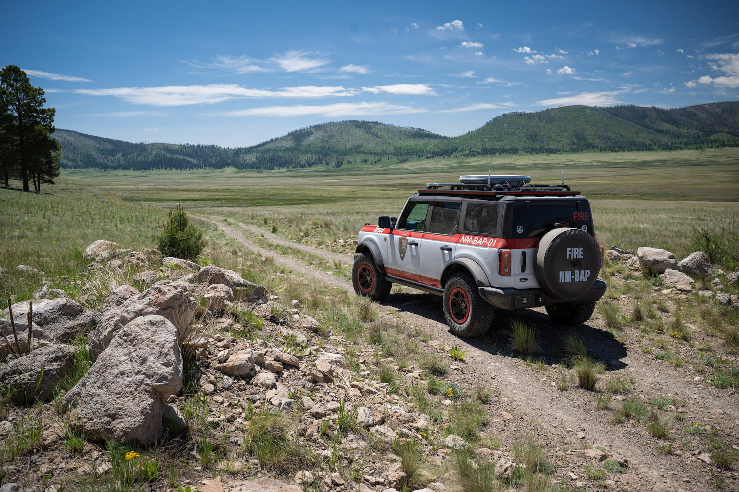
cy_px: 246
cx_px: 370
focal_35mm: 34
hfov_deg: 56.5
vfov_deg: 39.4
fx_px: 688
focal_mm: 33.5
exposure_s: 1/125
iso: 50
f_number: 5.6
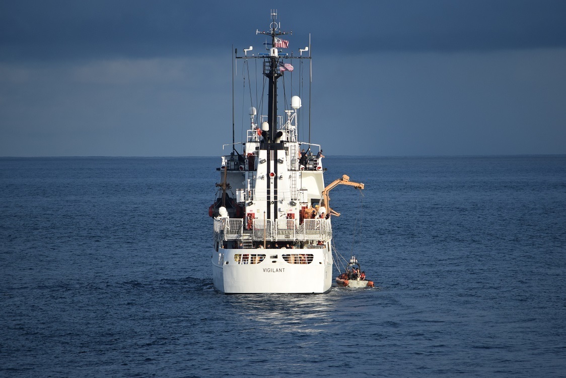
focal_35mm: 450
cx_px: 283
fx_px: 7076
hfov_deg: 4.6
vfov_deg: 3.1
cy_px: 189
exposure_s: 1/2000
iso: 400
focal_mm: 300
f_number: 7.1
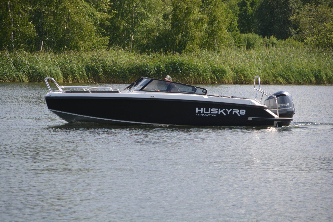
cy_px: 111
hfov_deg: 9.5
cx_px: 166
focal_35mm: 218
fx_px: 2012
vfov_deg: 6.3
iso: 400
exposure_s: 1/1250
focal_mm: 145
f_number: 5.6
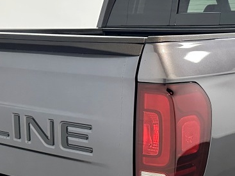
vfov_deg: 21.5
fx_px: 455
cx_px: 139
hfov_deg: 28.9
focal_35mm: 67
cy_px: 152
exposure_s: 1/60
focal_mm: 6.86
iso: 500
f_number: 1.78
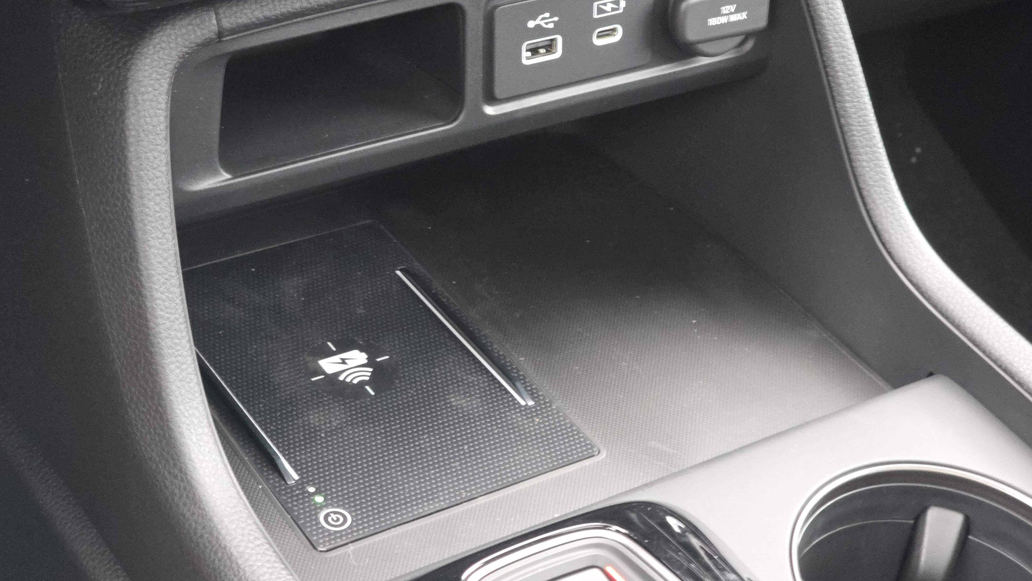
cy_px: 260
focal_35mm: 76
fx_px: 2080
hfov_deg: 27.9
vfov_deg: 15.9
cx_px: 515
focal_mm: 7.9
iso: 320
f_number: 2.4
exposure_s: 1/30
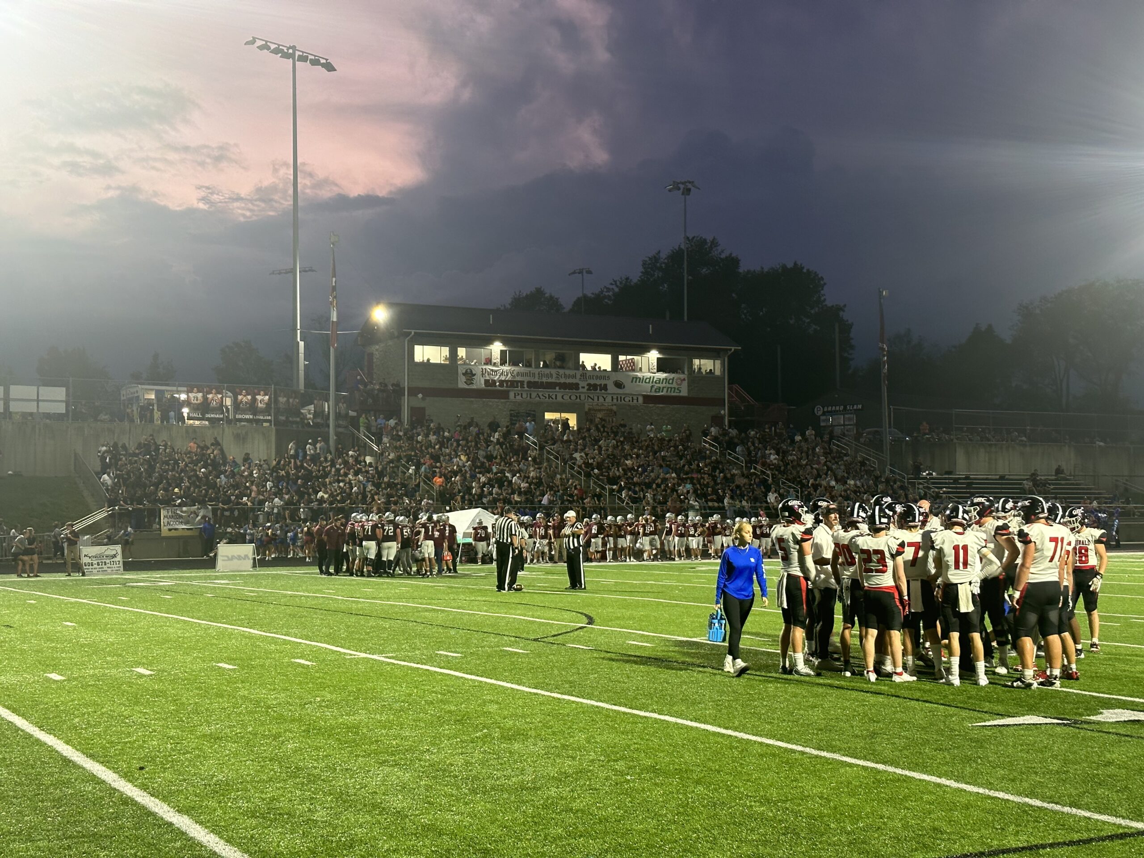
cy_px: 429
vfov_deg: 30.3
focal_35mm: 48
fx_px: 1586
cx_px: 572
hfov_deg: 39.7
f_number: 1.78
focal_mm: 6.86
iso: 125
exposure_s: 1/40
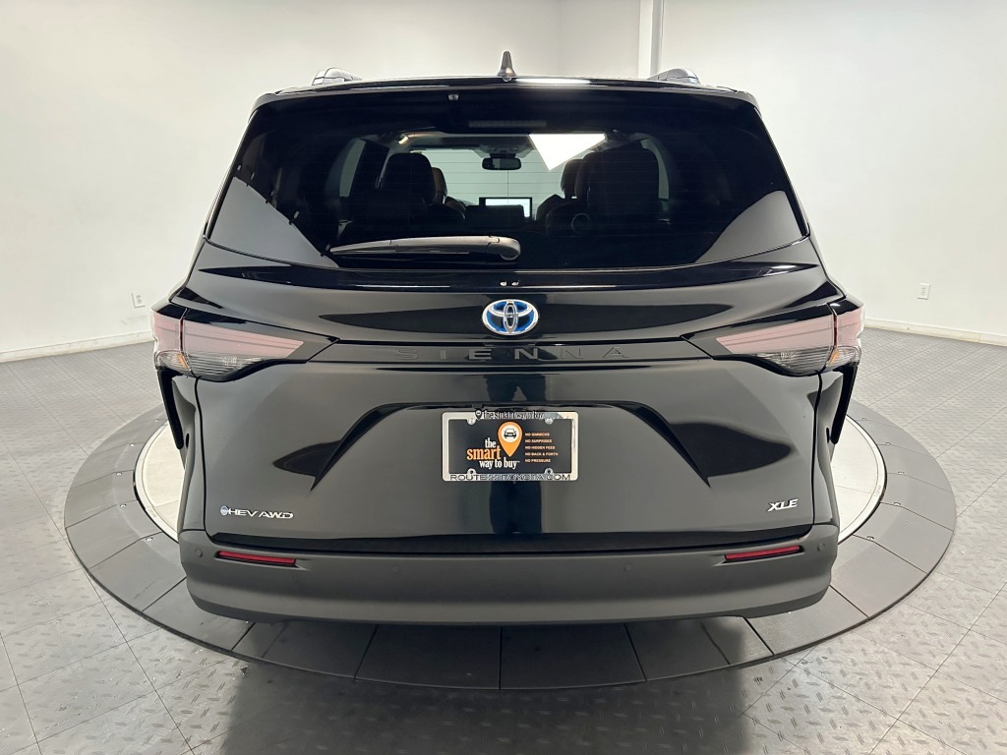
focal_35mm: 24
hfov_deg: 71.6
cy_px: 378
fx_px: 698
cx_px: 504
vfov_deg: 56.8
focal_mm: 6.86
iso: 800
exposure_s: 1/60
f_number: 1.78
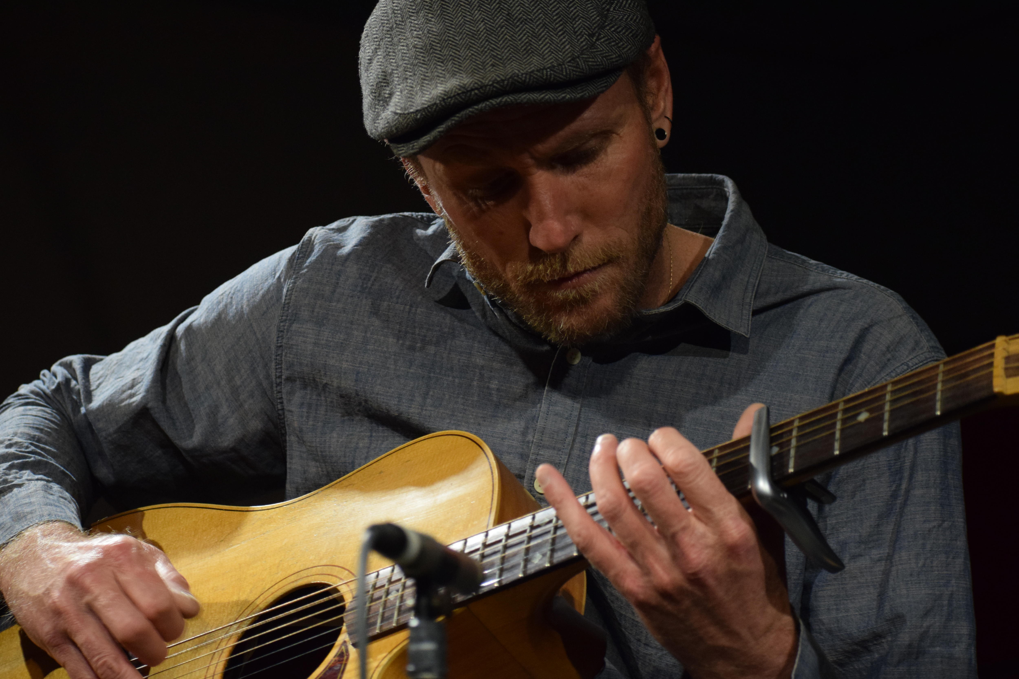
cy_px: 340
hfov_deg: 15.2
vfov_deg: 10.2
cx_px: 510
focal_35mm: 135
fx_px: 3821
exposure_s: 1/60
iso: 1600
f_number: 4.8
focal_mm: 90
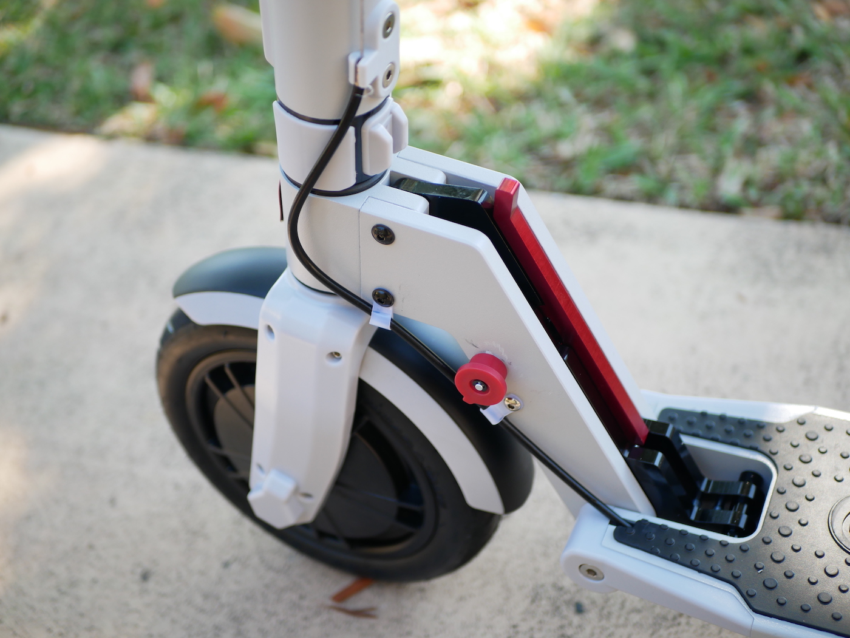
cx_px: 425
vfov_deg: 29.1
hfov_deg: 38.2
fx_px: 1228
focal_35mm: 50
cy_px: 319
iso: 200
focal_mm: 25
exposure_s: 1/400
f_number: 1.7
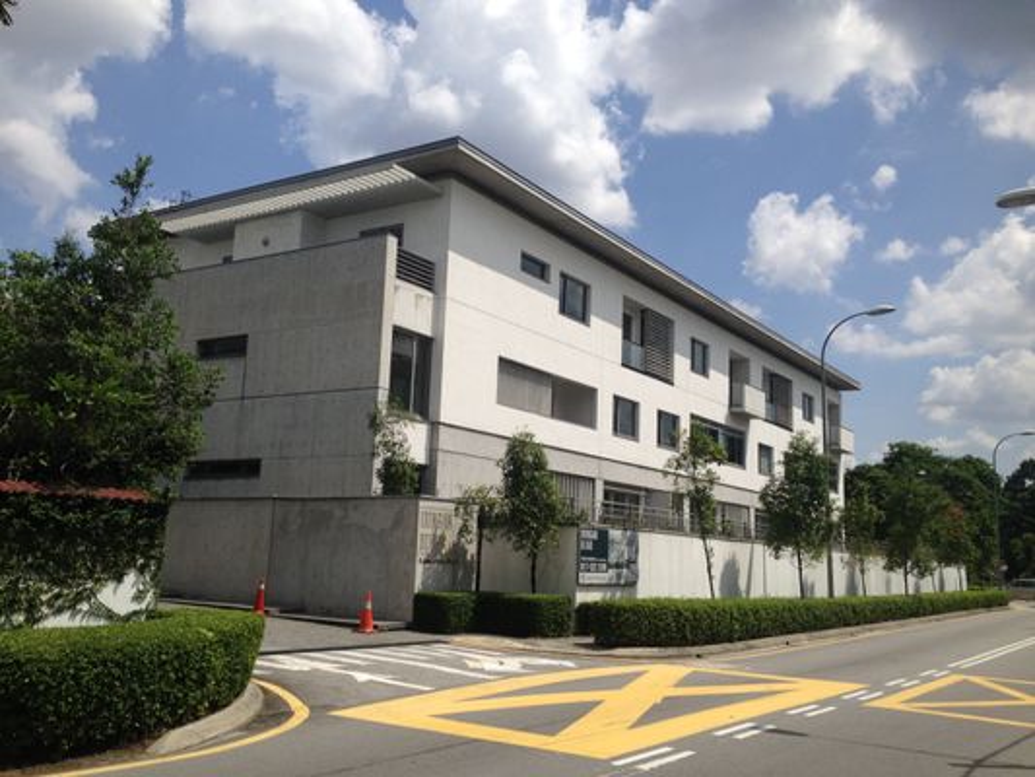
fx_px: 1047
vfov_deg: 40.7
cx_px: 518
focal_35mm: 35
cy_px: 388
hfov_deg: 52.6
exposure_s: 1/3690
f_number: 2.4
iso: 50
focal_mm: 4.28
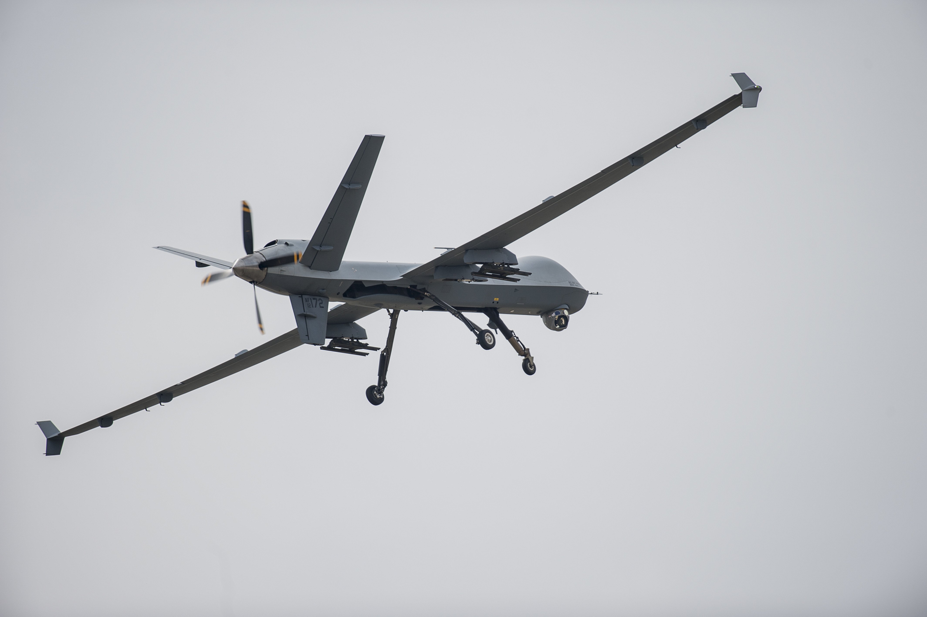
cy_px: 308
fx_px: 15440
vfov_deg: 2.3
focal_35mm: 600
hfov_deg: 3.4
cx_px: 464
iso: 200
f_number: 4
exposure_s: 1/2000
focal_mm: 600
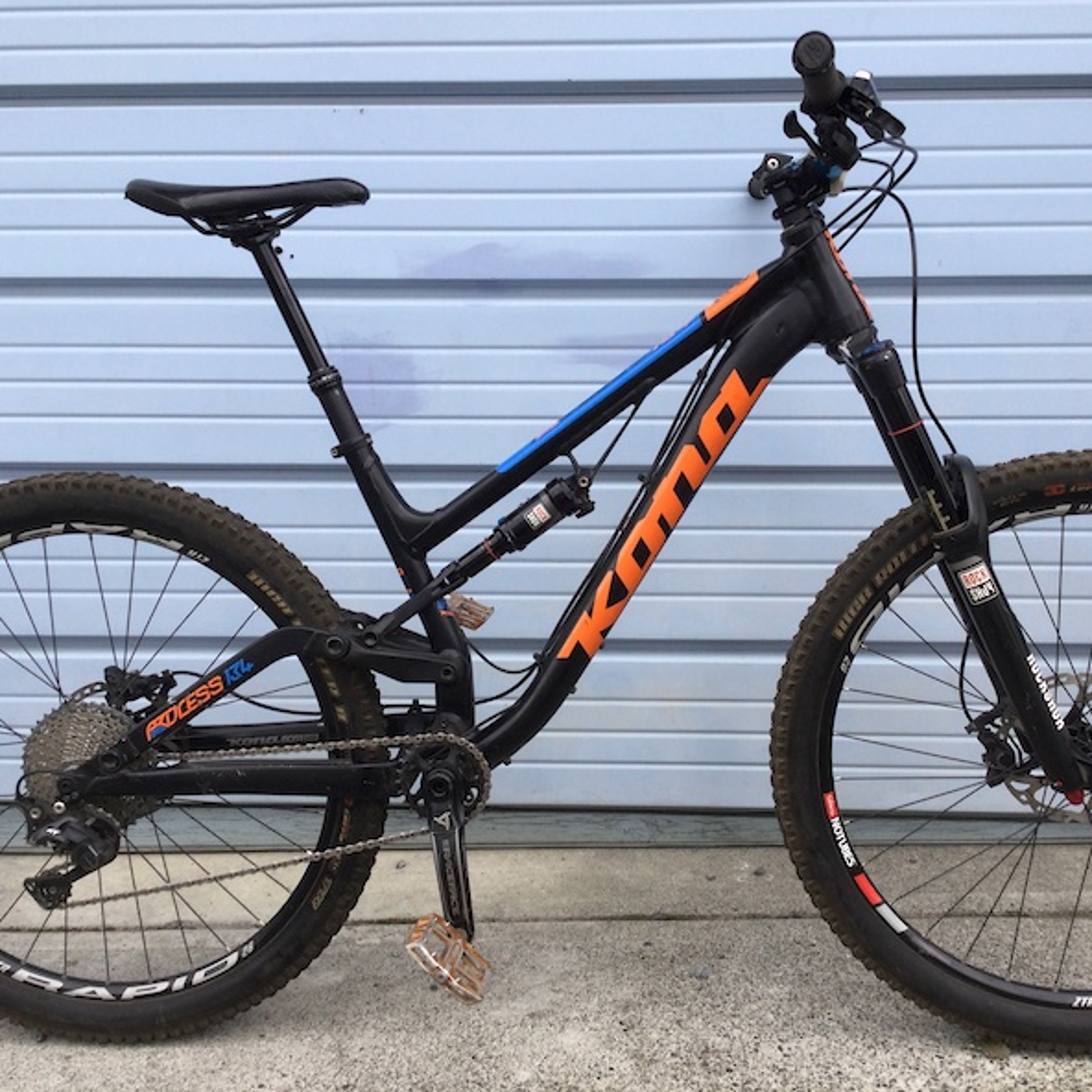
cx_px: 592
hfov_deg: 44.9
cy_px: 542
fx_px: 1321
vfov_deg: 44.9
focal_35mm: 37
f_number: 2.4
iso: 25
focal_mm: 3.3
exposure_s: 1/120
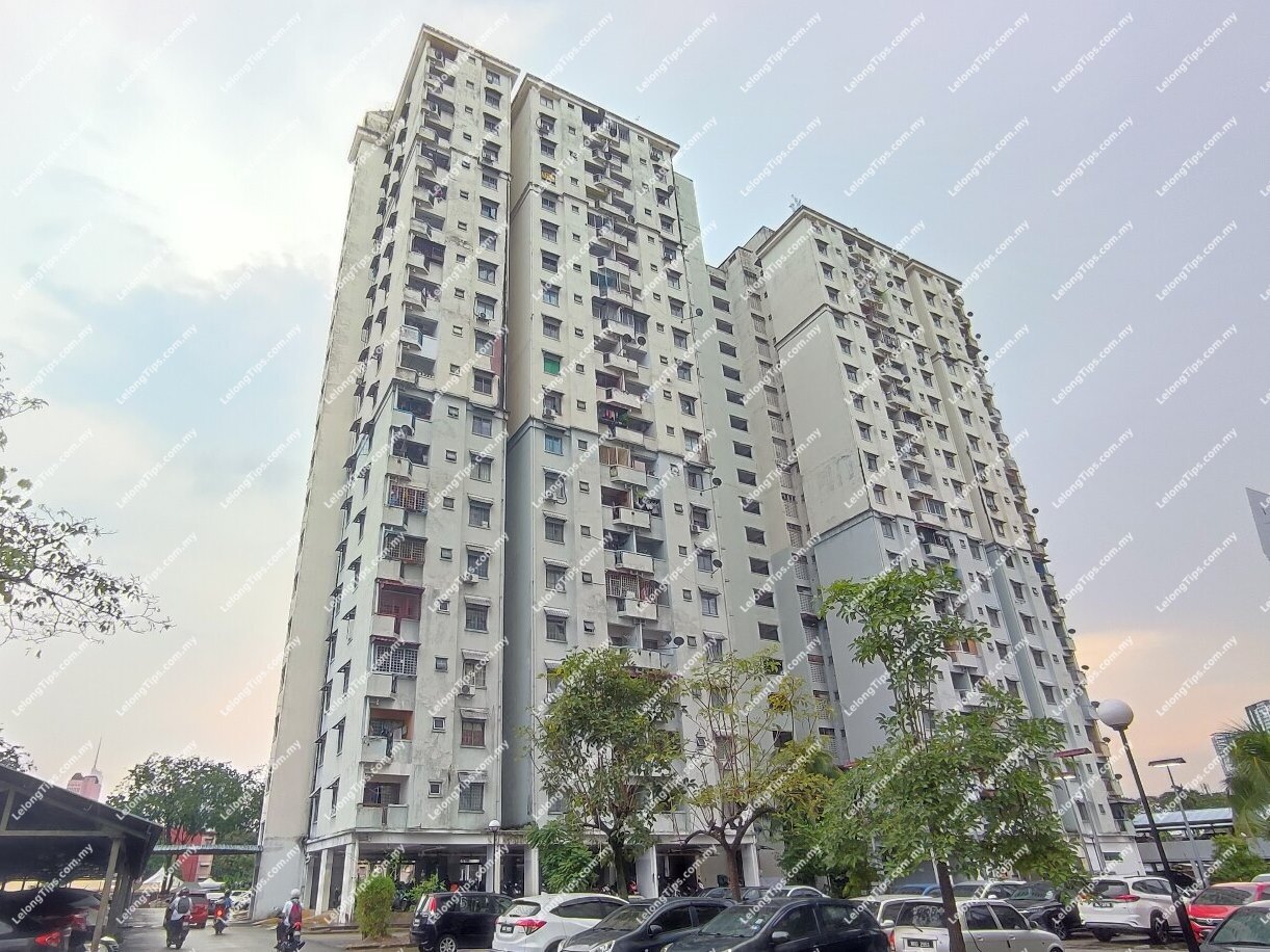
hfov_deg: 94.5
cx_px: 635
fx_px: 587
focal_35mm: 16
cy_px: 476
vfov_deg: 78.1
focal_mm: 1.65
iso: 95
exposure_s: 1/100
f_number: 2.2
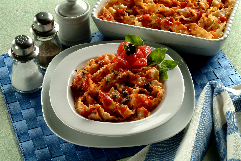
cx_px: 120
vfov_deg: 16.9
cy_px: 80
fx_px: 543
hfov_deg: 25.0
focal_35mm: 81
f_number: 19
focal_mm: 54
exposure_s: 1/125
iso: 100
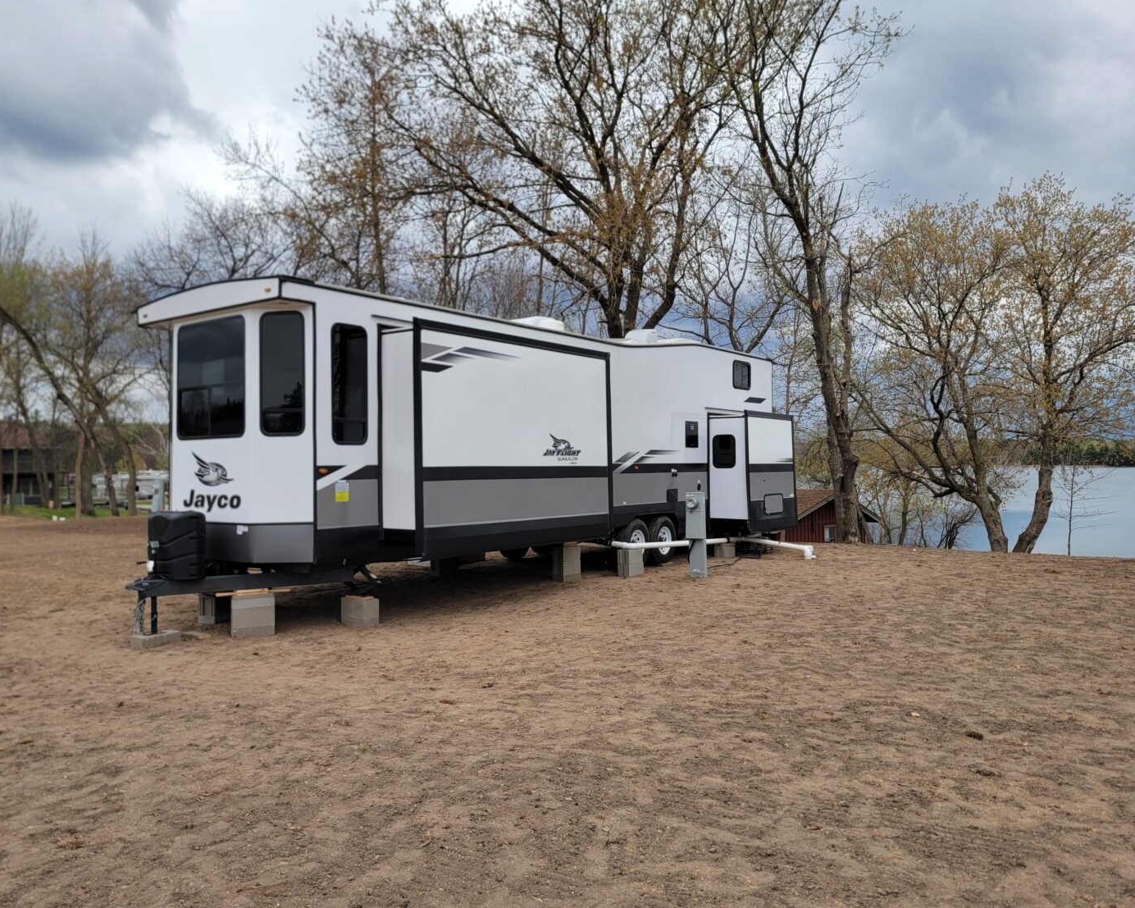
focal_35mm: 26
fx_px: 873
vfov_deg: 54.9
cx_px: 522
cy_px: 436
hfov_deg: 65.9
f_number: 1.8
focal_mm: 6.7
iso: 64
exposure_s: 1/120
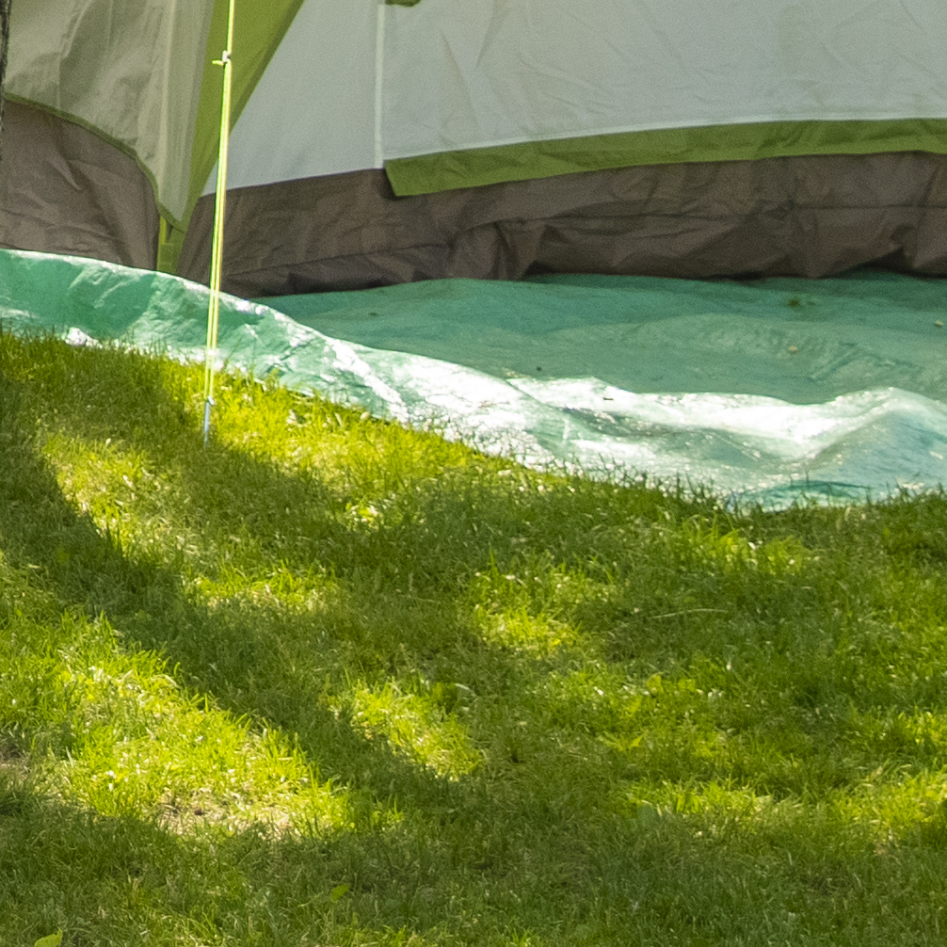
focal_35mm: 249
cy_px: -915
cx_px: -1782
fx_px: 7707
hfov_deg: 6.5
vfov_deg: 6.8
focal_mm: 31
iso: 500
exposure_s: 1/320
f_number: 4.5
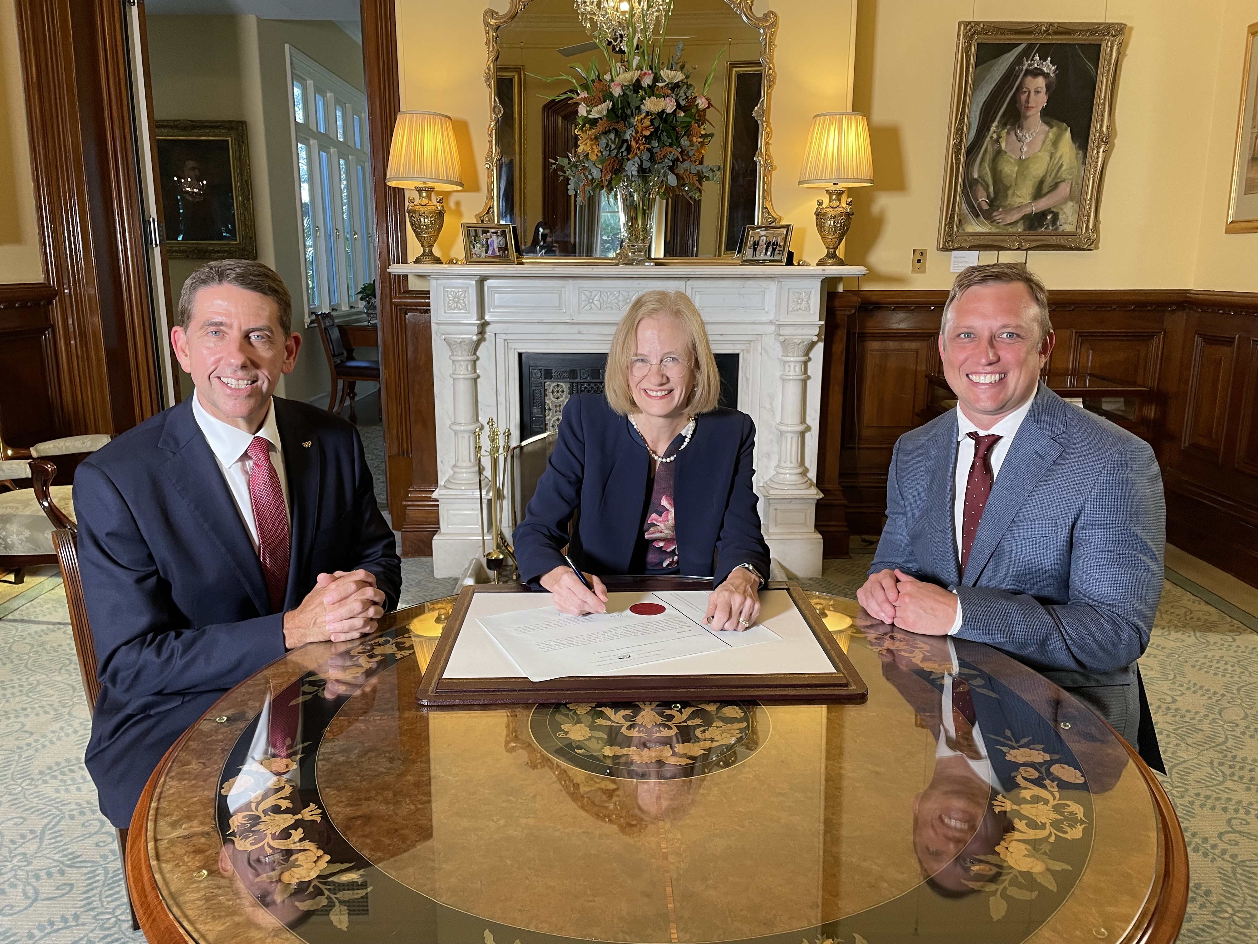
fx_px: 945
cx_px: 629
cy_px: 472
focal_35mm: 26
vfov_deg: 53.1
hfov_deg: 67.3
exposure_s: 1/50
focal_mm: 4.2
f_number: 1.6
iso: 100
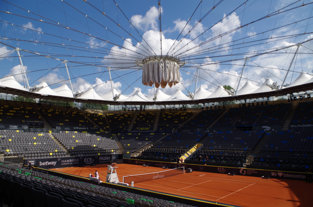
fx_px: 234
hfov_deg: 67.5
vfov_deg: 47.7
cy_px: 104
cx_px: 156
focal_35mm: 27
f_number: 11
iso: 100
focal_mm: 18
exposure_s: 1/180
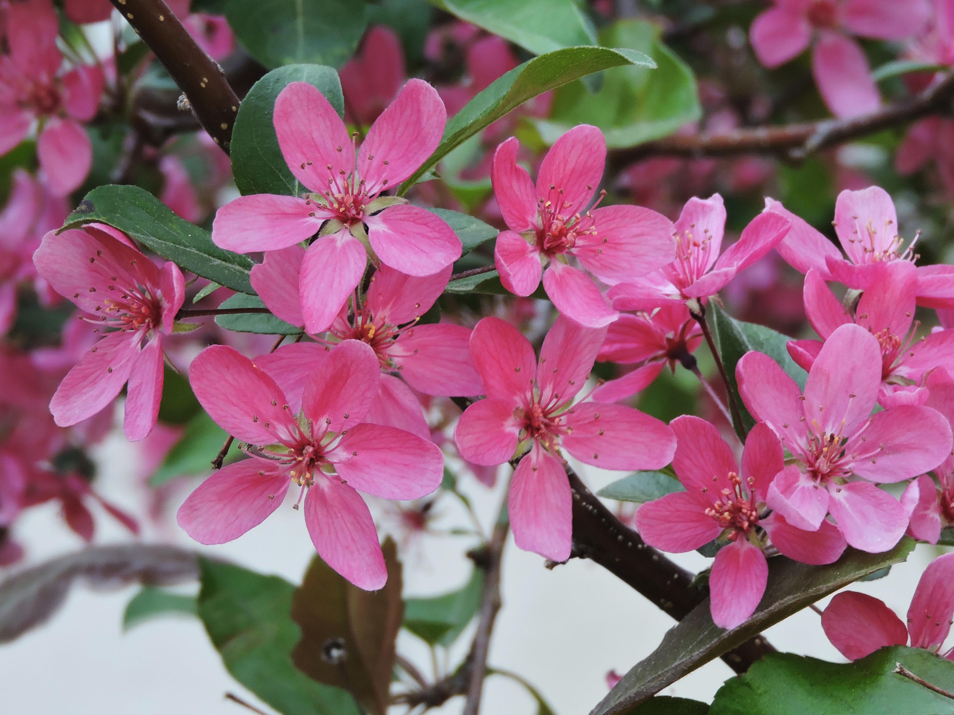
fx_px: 7166
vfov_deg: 5.7
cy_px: 363
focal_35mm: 260
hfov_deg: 7.6
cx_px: 551
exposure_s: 1/60
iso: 125
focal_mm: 32.2
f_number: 5.3
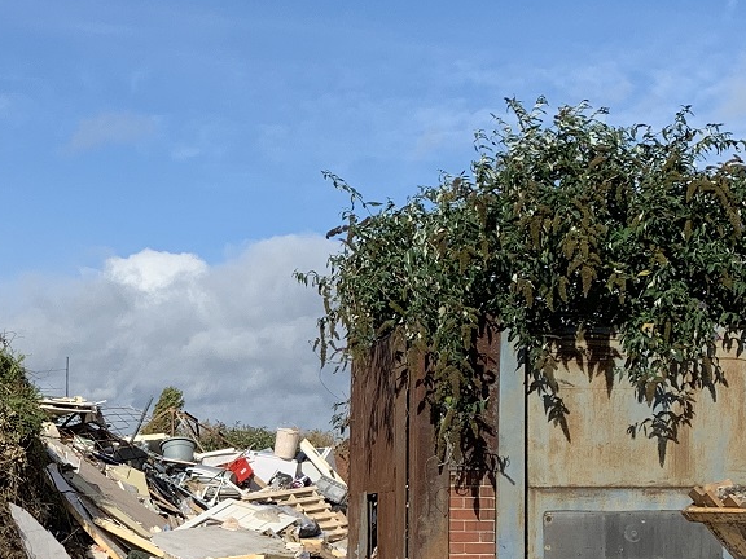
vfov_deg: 16.0
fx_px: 1961
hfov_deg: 21.1
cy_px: 540
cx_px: 85
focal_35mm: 91
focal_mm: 4.25
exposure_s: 1/2915
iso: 25
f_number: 1.8
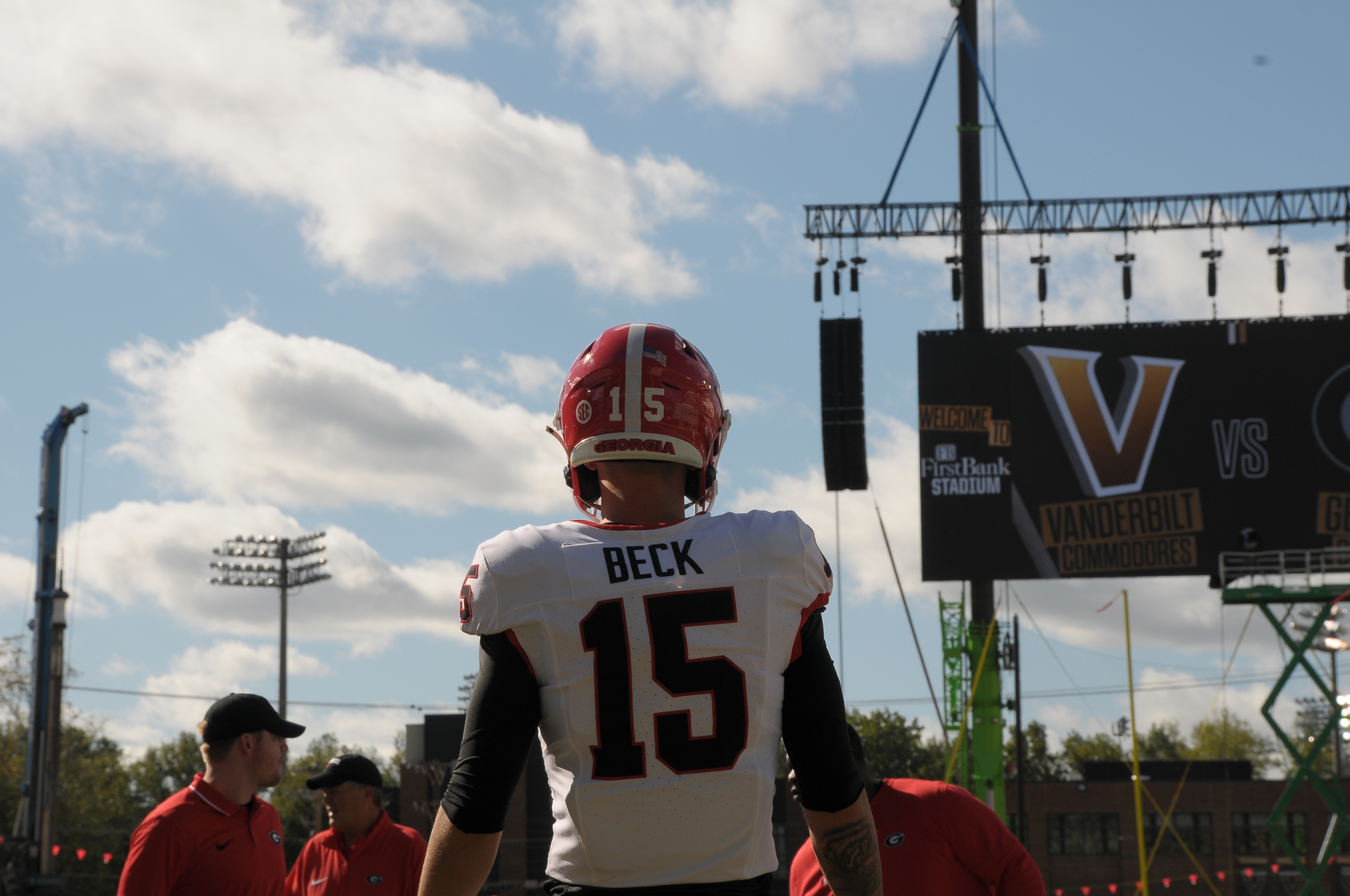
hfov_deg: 18.2
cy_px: 448
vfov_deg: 12.1
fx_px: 4214
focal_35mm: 112
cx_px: 675
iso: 200
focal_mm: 75
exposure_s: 1/320
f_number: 11
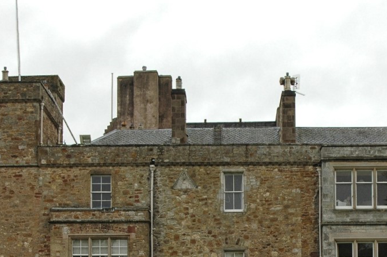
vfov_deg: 15.3
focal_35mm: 87
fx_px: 935
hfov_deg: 23.3
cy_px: 277
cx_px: 245
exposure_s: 1/160
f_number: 6.3
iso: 200
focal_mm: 24
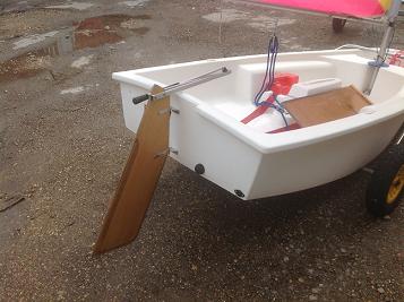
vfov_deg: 40.6
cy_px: 151
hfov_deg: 52.7
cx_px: 202
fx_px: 408
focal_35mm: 35
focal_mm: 4.28
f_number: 2.4
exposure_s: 1/1681
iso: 50
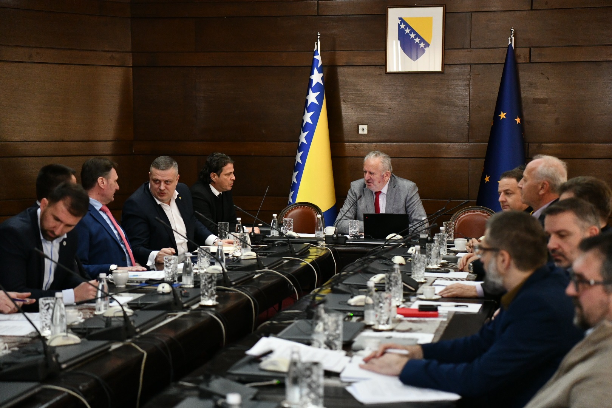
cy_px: 204
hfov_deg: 28.8
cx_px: 306
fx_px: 1190
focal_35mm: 70
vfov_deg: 19.5
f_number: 2.8
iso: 5000
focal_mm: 70
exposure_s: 1/250
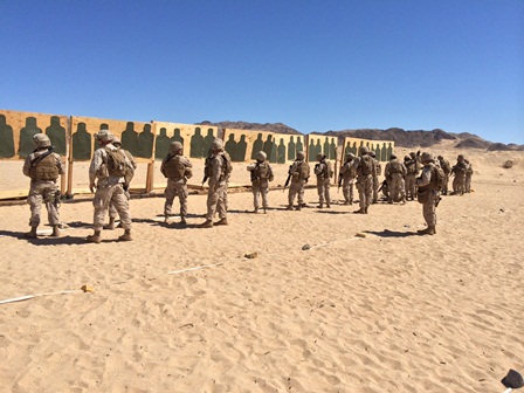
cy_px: 196
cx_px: 262
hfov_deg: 60.0
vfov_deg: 46.8
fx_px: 454
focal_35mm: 30
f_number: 2.2
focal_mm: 4.12
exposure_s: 1/4115
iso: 40
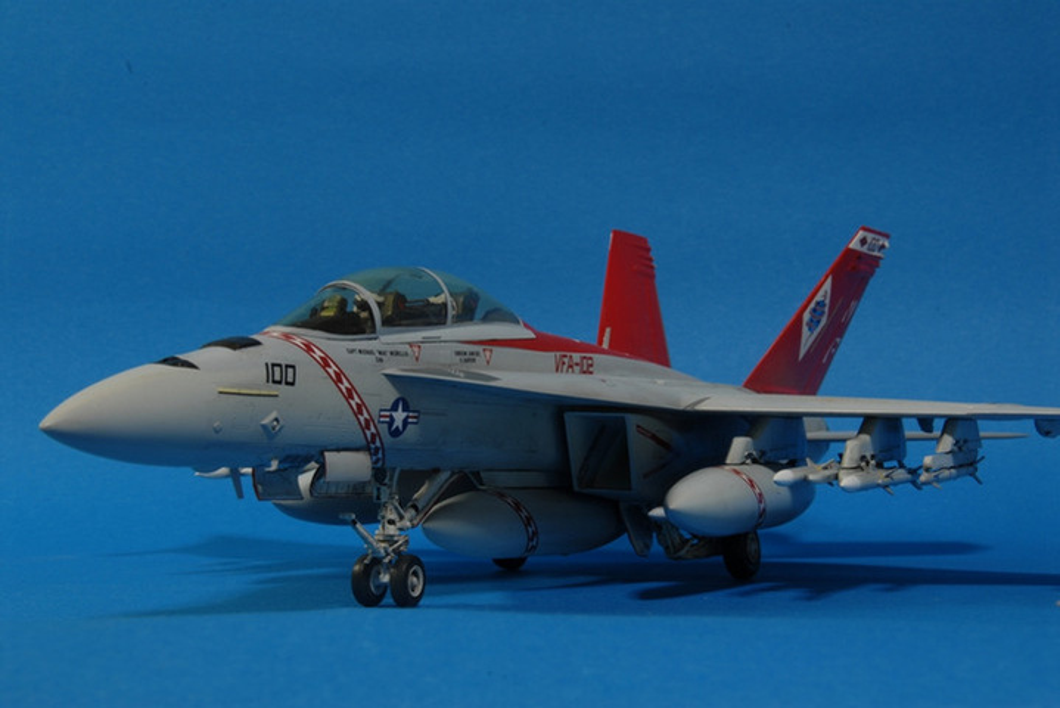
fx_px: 2209
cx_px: 530
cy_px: 354
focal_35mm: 75
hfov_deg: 27.0
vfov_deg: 18.2
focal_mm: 50
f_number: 25
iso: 100
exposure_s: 4.5
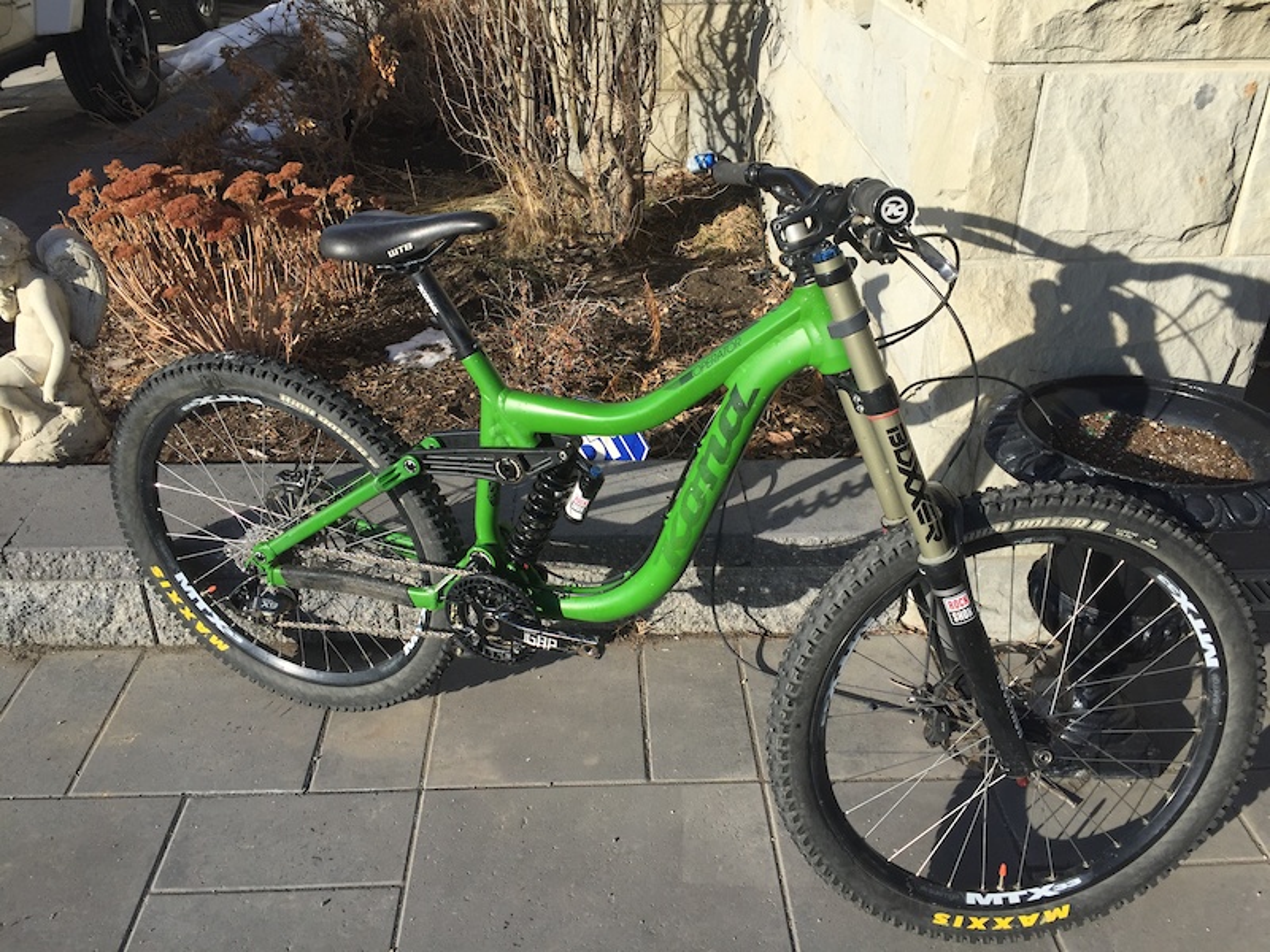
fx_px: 1064
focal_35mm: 29
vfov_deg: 48.2
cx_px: 635
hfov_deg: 61.7
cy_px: 476
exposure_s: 1/1799
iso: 32
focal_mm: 4.15
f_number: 2.2
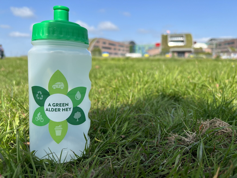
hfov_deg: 67.3
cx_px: 118
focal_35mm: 26
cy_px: 89
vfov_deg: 53.1
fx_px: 178
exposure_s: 1/3356
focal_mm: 5.7
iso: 50
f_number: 1.5
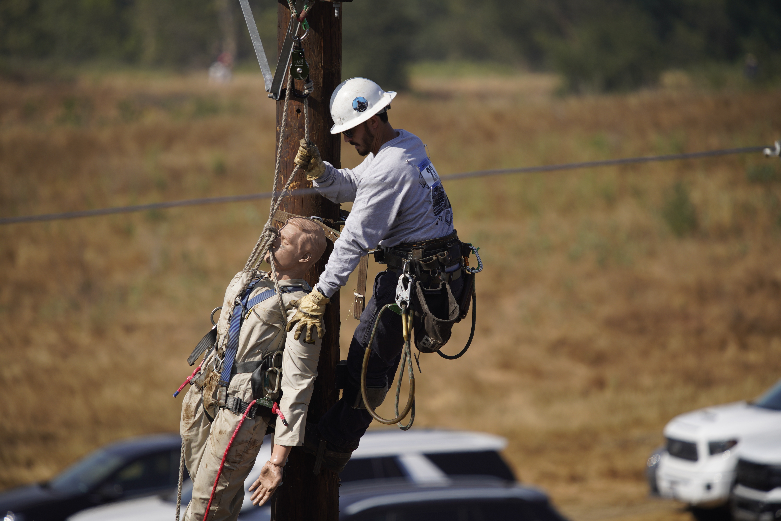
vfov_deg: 3.0
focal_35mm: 459
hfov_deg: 4.5
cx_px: 390
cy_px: 260
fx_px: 9957
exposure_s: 1/500
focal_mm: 459
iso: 100
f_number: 6.3
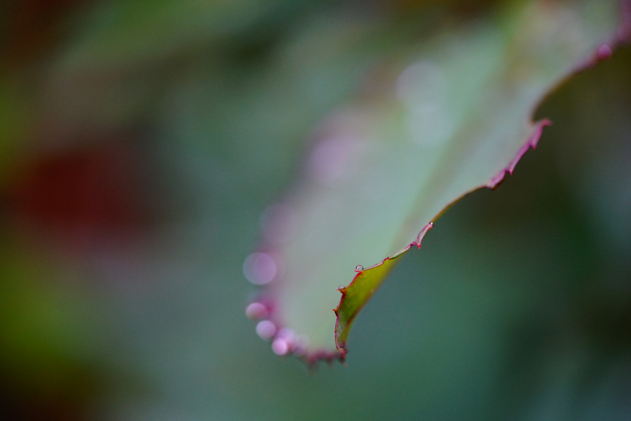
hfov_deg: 22.6
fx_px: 1577
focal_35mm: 90
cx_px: 316
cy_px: 210
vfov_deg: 15.2
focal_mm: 90
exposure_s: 1/100
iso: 1250
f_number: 2.8
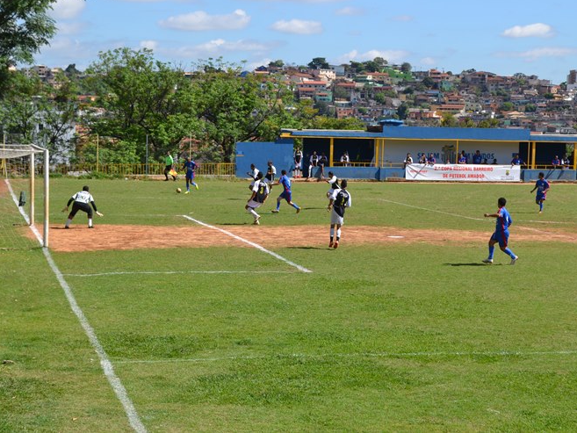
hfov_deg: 24.7
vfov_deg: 18.7
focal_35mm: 79
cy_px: 214
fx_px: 1317
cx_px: 328
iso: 100
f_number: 8
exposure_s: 1/250
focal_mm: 48
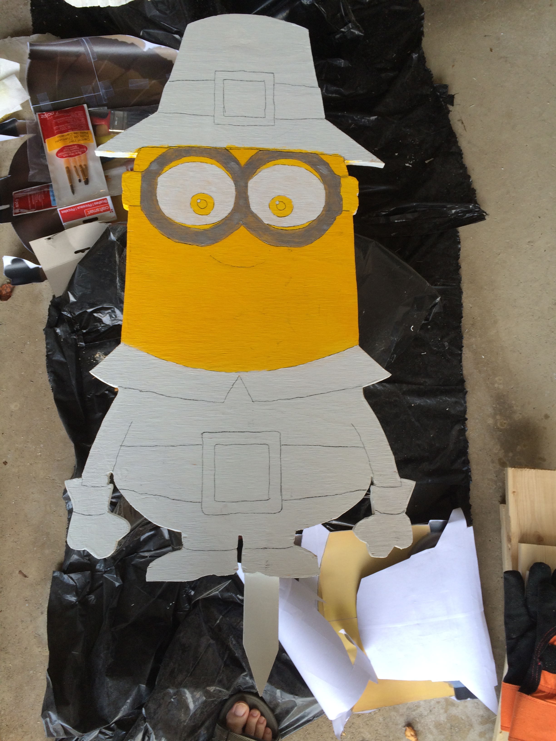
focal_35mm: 29
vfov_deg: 61.7
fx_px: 621
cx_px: 278
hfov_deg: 48.2
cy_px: 370
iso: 40
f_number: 2.2
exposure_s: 1/120
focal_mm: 4.15
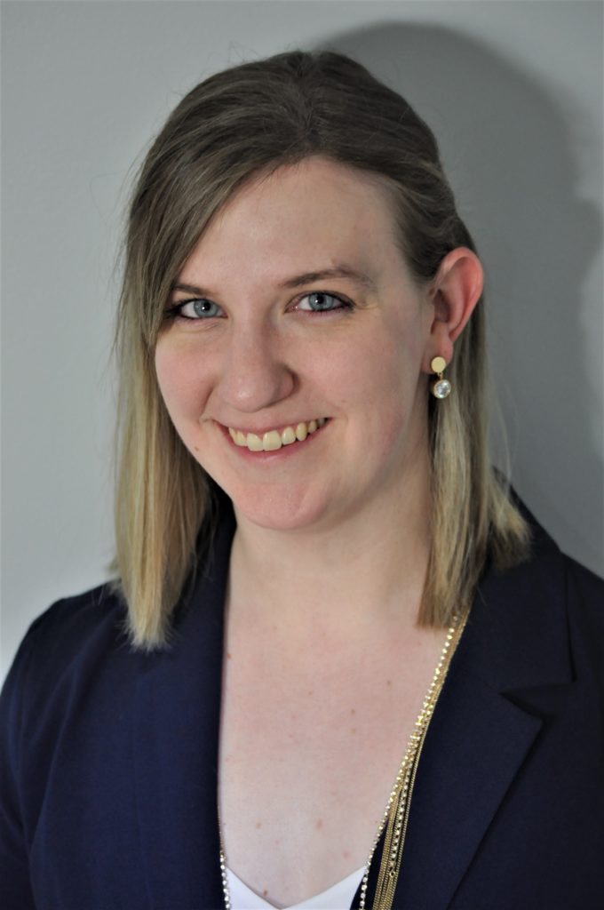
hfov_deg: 16.5
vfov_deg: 24.6
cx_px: 302
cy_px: 455
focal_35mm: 82
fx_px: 2082
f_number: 4
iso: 800
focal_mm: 55
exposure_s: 1/40
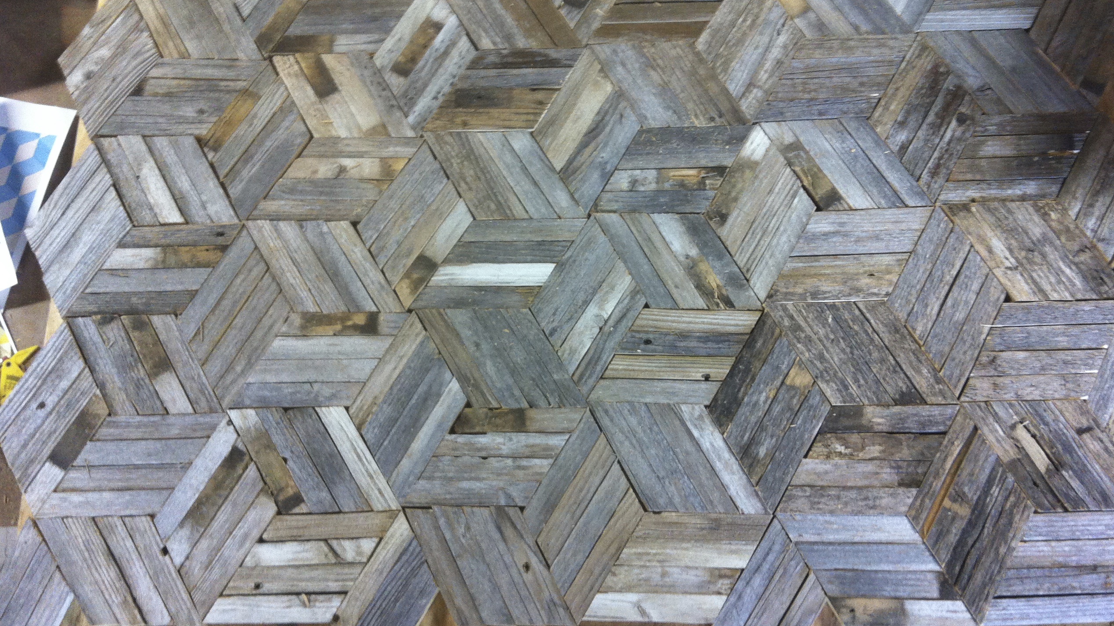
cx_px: 563
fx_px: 1152
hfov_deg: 51.6
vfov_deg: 30.4
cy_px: 299
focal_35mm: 39
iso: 160
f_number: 2.8
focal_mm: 3.85
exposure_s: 1/15
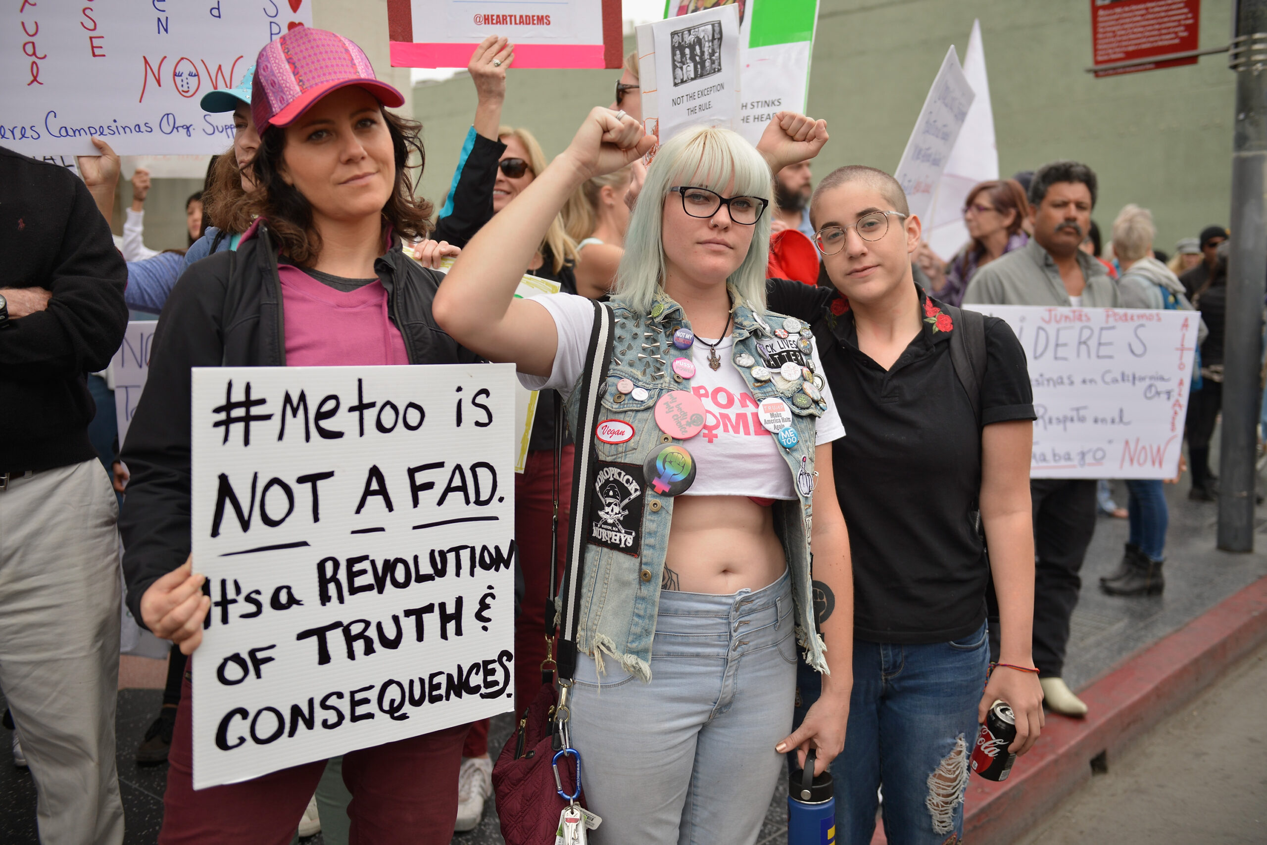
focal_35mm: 35
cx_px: 634
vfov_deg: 37.9
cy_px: 422
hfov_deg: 54.4
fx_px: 1232
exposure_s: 1/1000
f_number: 2.8
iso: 250
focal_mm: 35
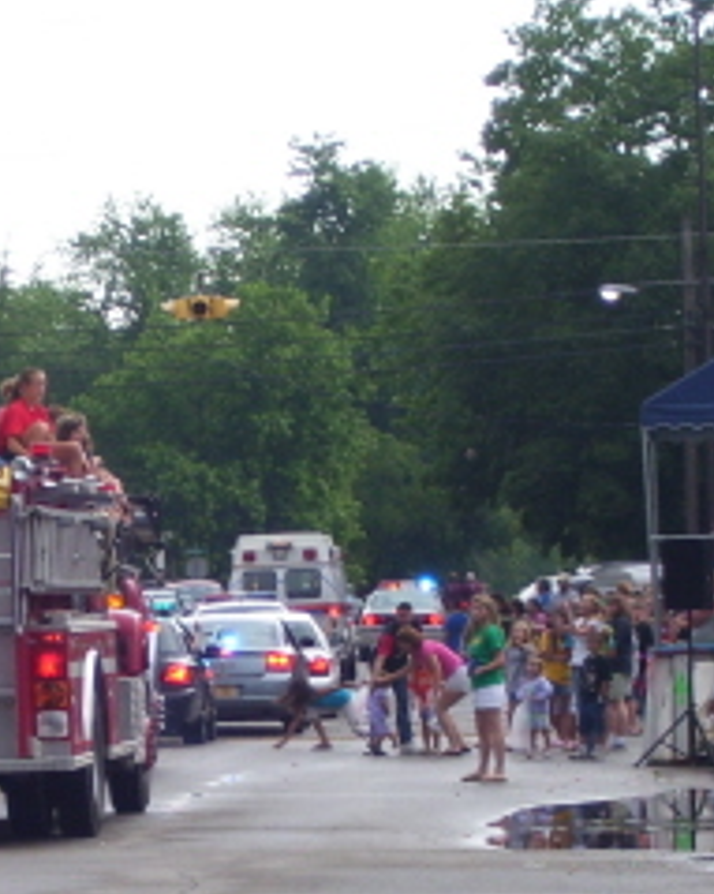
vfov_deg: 6.7
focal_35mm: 290
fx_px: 7665
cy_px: 670
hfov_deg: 5.3
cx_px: 131
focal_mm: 18
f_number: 4.6
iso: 80
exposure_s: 1/125
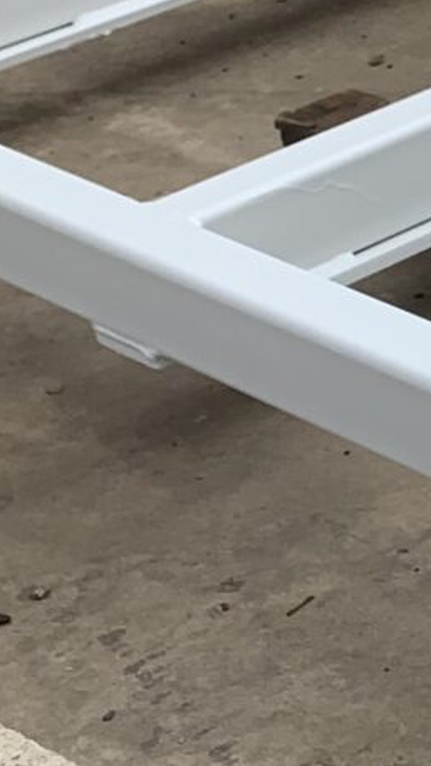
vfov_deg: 16.8
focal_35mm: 127
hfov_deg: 8.3
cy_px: 221
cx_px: 1226
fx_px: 2581
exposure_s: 1/1490
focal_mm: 4.25
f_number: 1.8
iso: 25
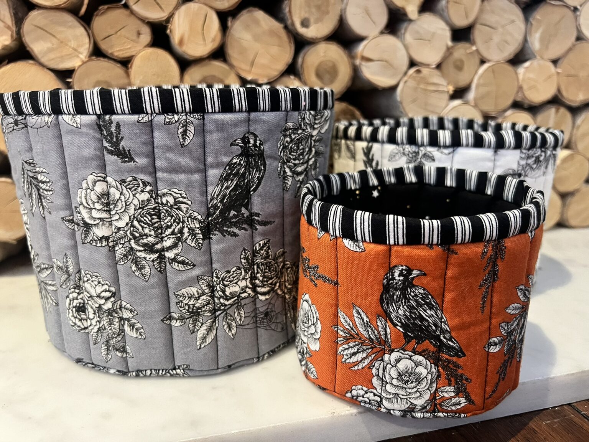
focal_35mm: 26
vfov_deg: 53.1
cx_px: 294
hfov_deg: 67.3
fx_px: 442
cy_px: 221
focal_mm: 5.7
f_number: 1.5
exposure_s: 1/60
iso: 500
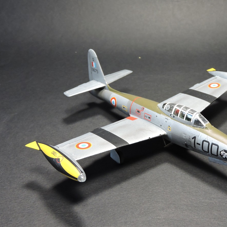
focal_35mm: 55
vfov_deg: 31.0
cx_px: 161
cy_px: 97
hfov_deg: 30.7
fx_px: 408
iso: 220
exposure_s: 1/30
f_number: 3.8
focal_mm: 7.2
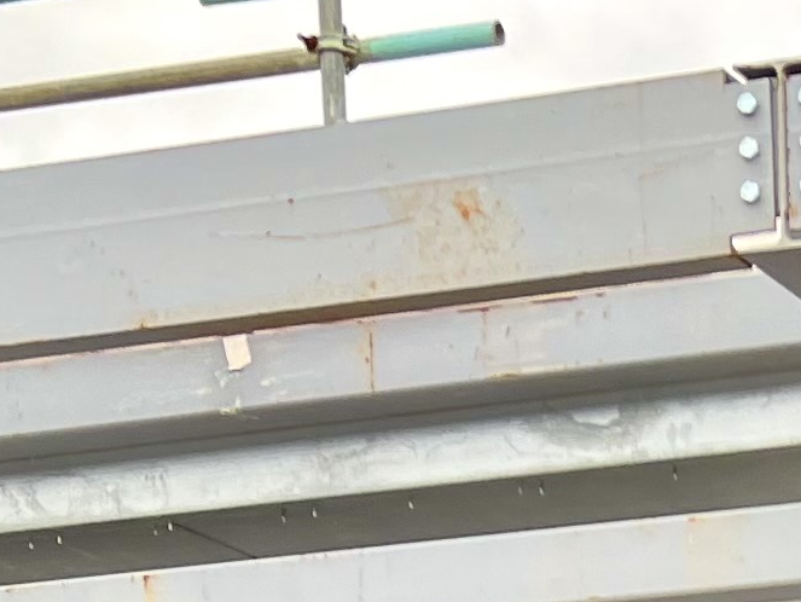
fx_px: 3658
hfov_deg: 11.9
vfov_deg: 8.2
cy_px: 1706
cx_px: 1263
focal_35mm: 158
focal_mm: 5.7
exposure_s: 1/121
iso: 40
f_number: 1.5
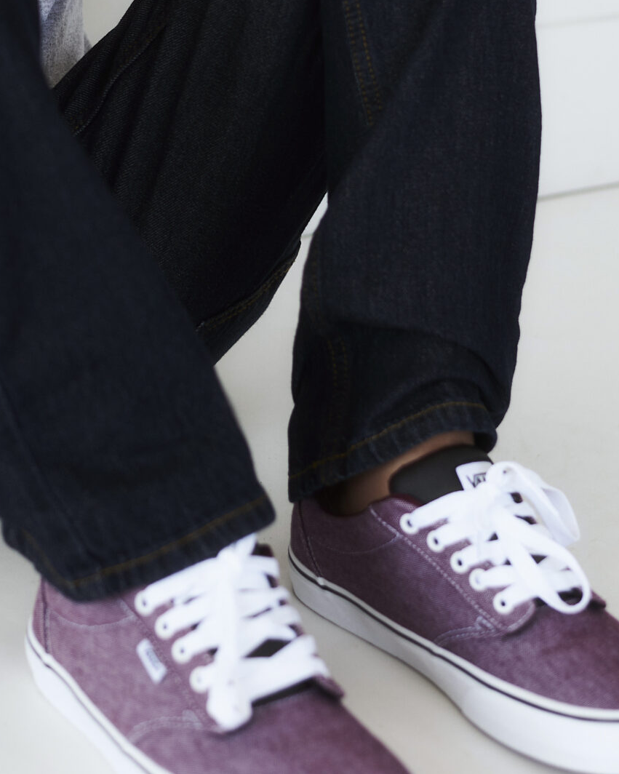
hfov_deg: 13.6
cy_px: 26
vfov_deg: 16.7
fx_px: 2588
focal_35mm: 113
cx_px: 99
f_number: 2.8
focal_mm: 50
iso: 125
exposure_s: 1/160
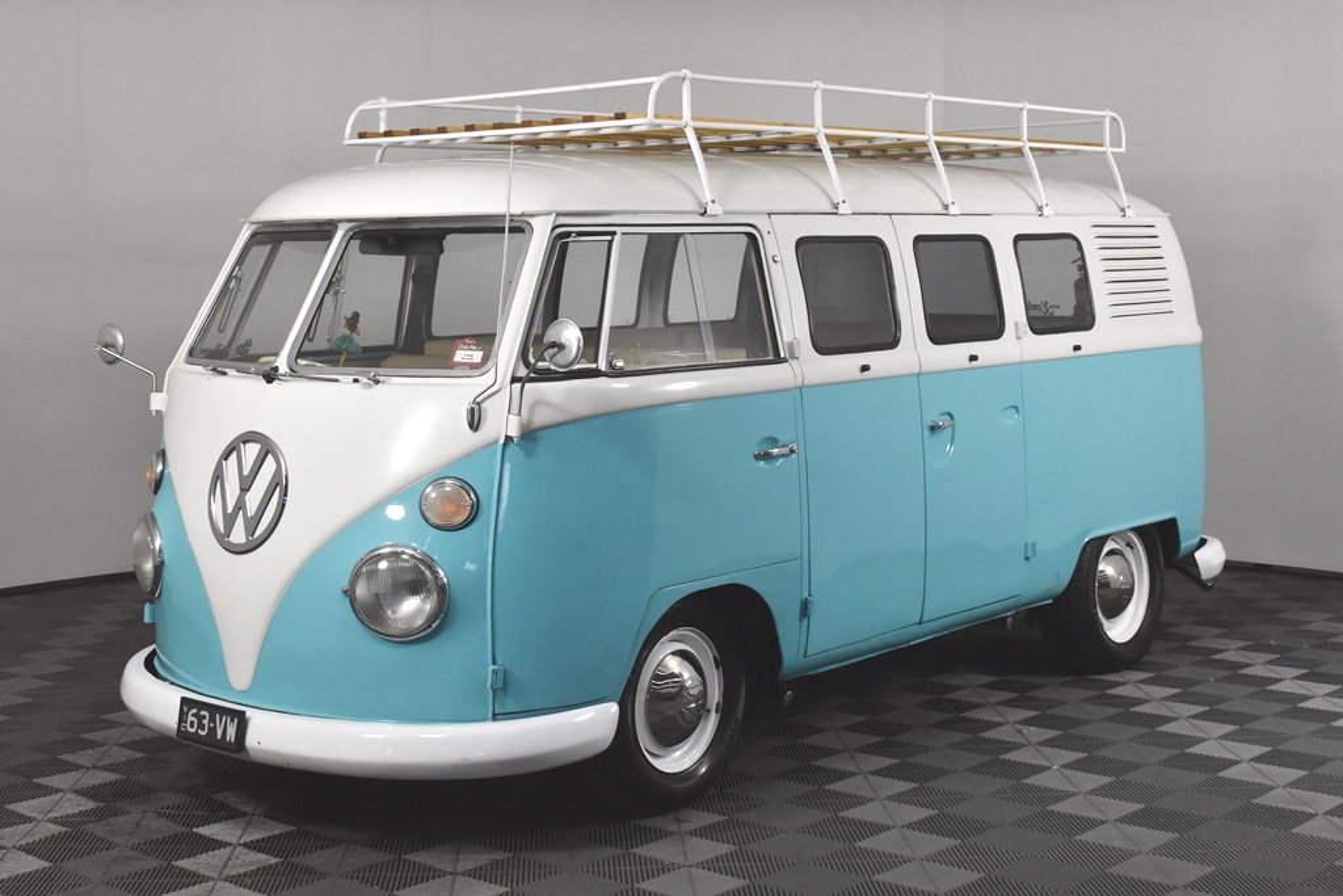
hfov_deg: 38.9
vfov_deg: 26.5
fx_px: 1903
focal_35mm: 51
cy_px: 448
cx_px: 672
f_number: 10
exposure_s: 1/400
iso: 1600
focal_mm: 34
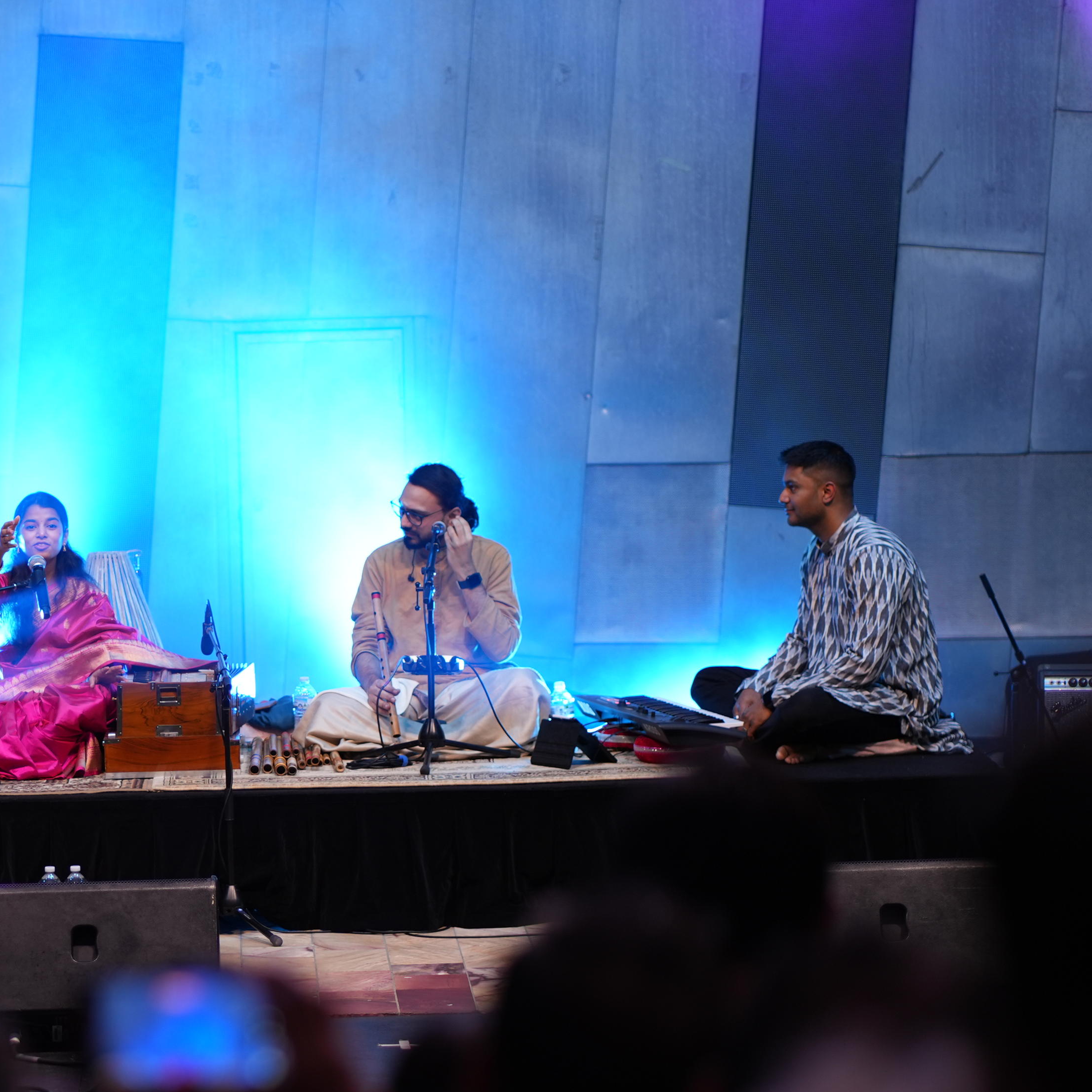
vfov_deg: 10.6
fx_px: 5853
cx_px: 8
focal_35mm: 164
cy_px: 762
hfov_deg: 10.6
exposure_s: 1/50
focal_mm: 85
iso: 200
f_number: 1.8
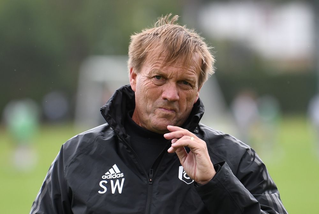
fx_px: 2663
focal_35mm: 300
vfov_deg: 4.6
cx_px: 160
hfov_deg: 6.9
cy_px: 107
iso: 400
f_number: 2.8
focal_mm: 200
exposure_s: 1/1600
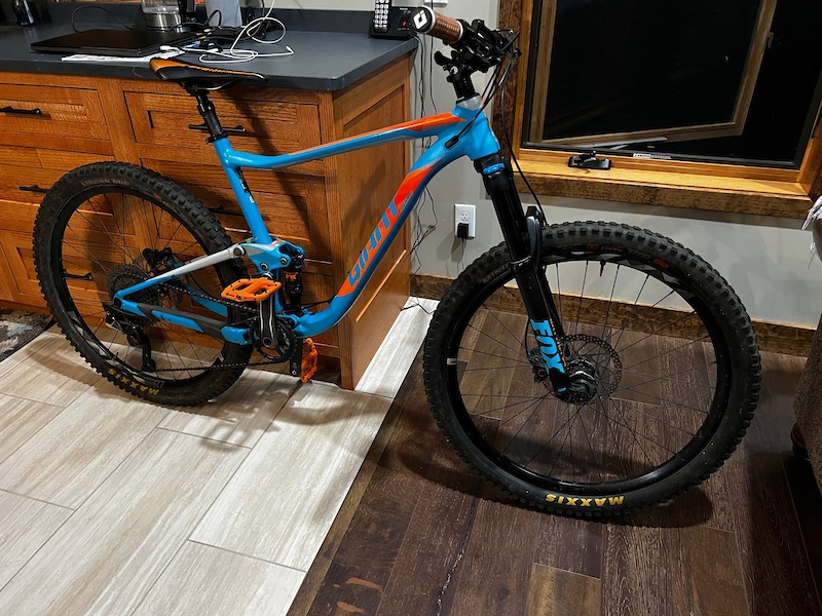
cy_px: 308
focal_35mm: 26
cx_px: 411
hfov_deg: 67.3
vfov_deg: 53.1
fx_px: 617
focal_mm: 5.7
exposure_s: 1/30
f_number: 1.5
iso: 500
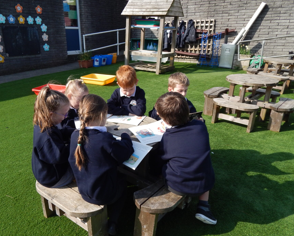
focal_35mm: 29
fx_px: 252
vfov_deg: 49.9
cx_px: 121
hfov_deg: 60.1
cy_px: 129
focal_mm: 4.5
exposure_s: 1/1000
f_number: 3.1
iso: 125
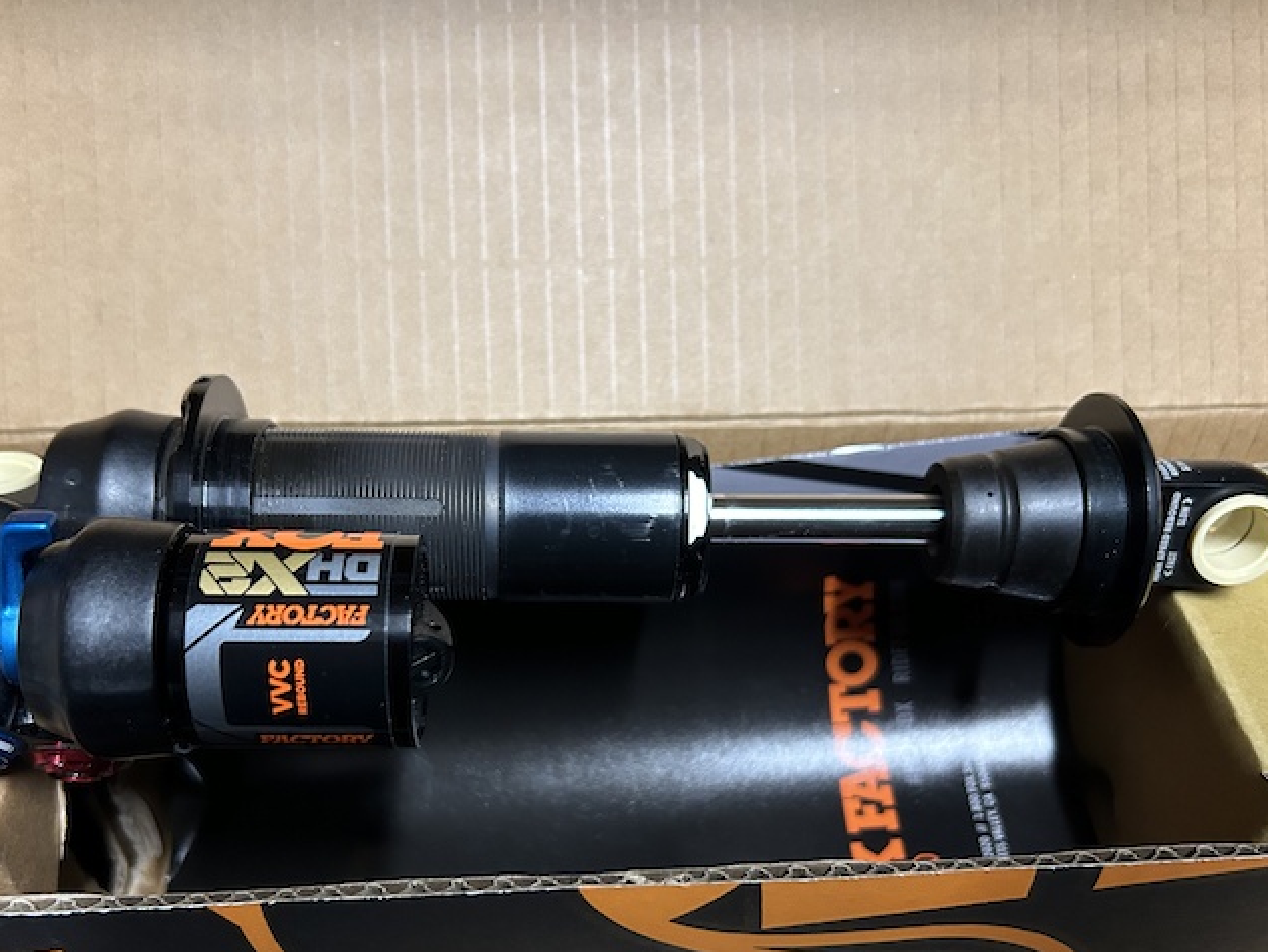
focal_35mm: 33
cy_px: 592
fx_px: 1209
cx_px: 576
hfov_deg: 55.2
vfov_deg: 42.7
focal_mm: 5.7
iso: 400
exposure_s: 1/60
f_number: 1.5
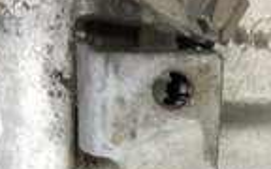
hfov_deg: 10.8
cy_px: 456
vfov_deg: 6.3
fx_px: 1433
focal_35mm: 194
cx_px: 154
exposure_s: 1/24
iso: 40
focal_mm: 3.3
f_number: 2.4
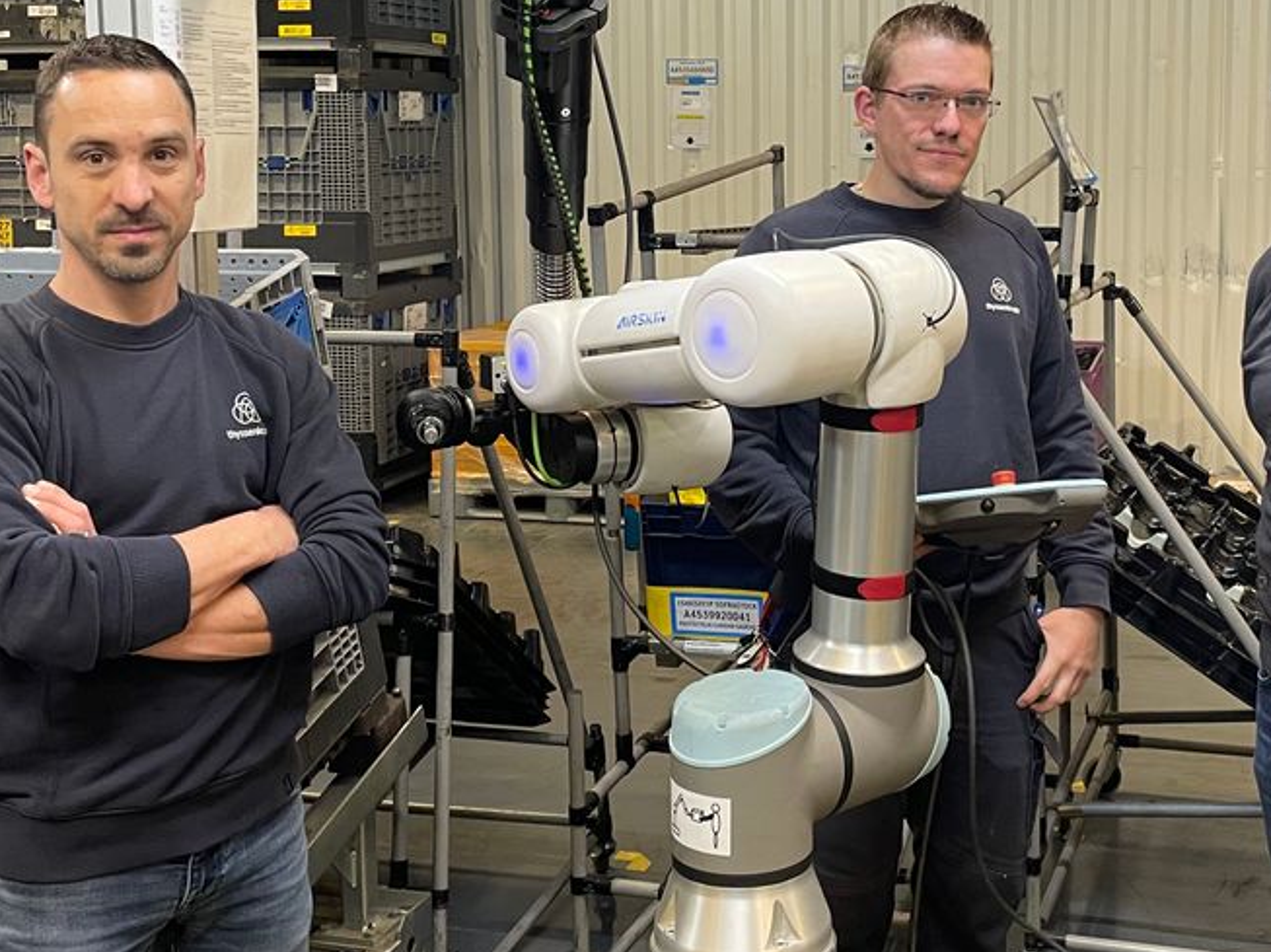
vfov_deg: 28.4
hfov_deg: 37.3
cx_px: 773
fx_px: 1872
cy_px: 337
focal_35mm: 51
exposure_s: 1/50
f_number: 1.6
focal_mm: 4.2
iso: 160
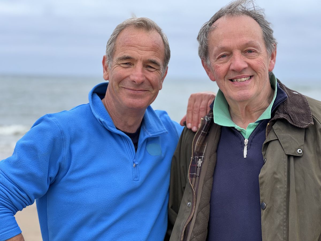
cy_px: 120
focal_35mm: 77
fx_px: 714
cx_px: 160
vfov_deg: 19.1
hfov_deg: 25.3
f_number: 2.8
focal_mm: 9
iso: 25
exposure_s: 1/159
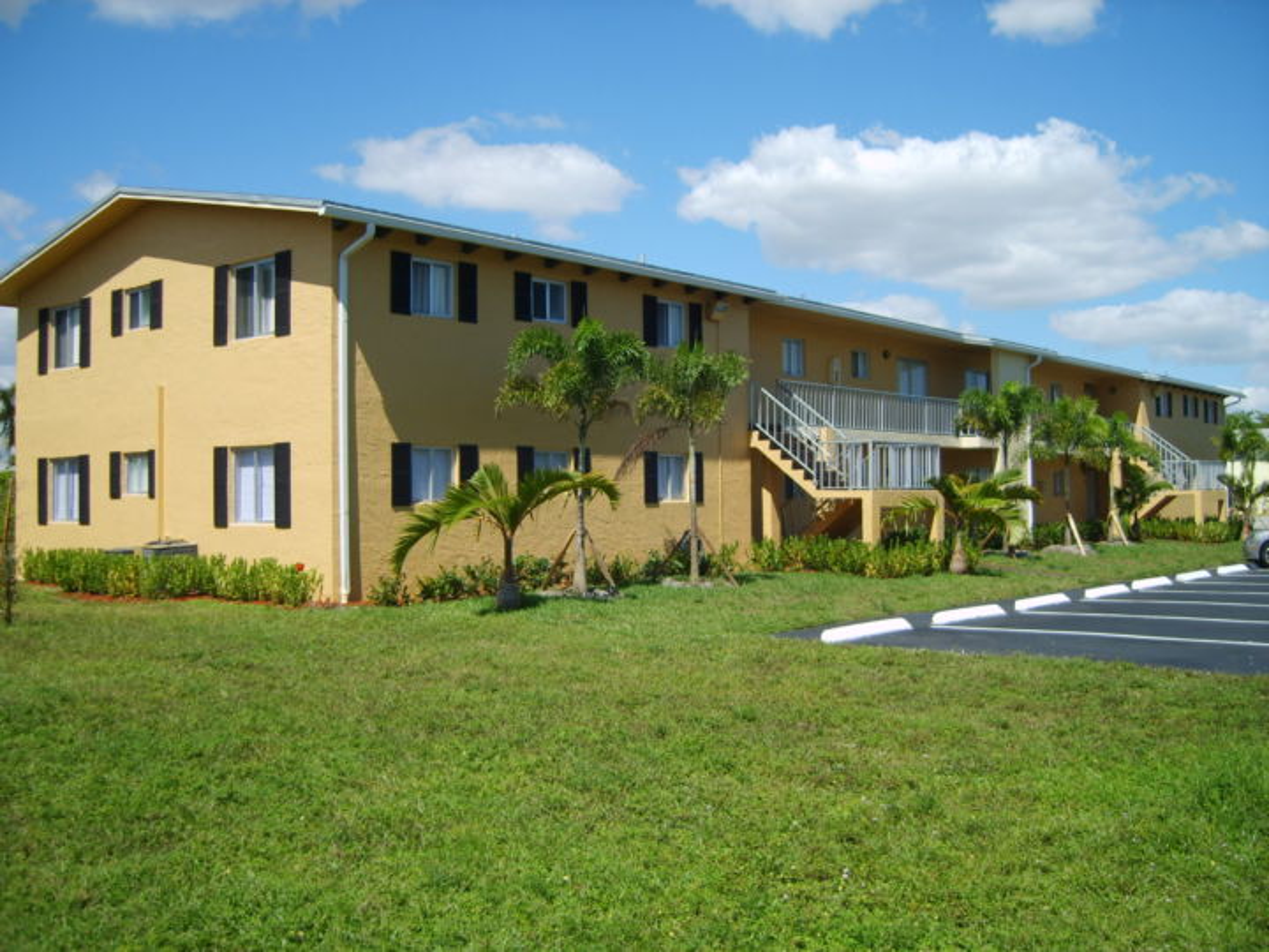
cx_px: 634
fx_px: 1283
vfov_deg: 40.7
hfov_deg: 52.6
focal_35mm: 35
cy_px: 476
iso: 50
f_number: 7.1
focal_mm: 7.4
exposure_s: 1/250
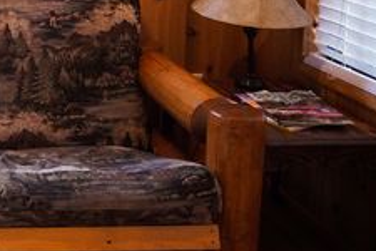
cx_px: -139
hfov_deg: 25.9
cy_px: -69
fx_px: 668
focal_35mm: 64
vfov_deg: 19.7
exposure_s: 1/100
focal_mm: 18
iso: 5000
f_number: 2.8
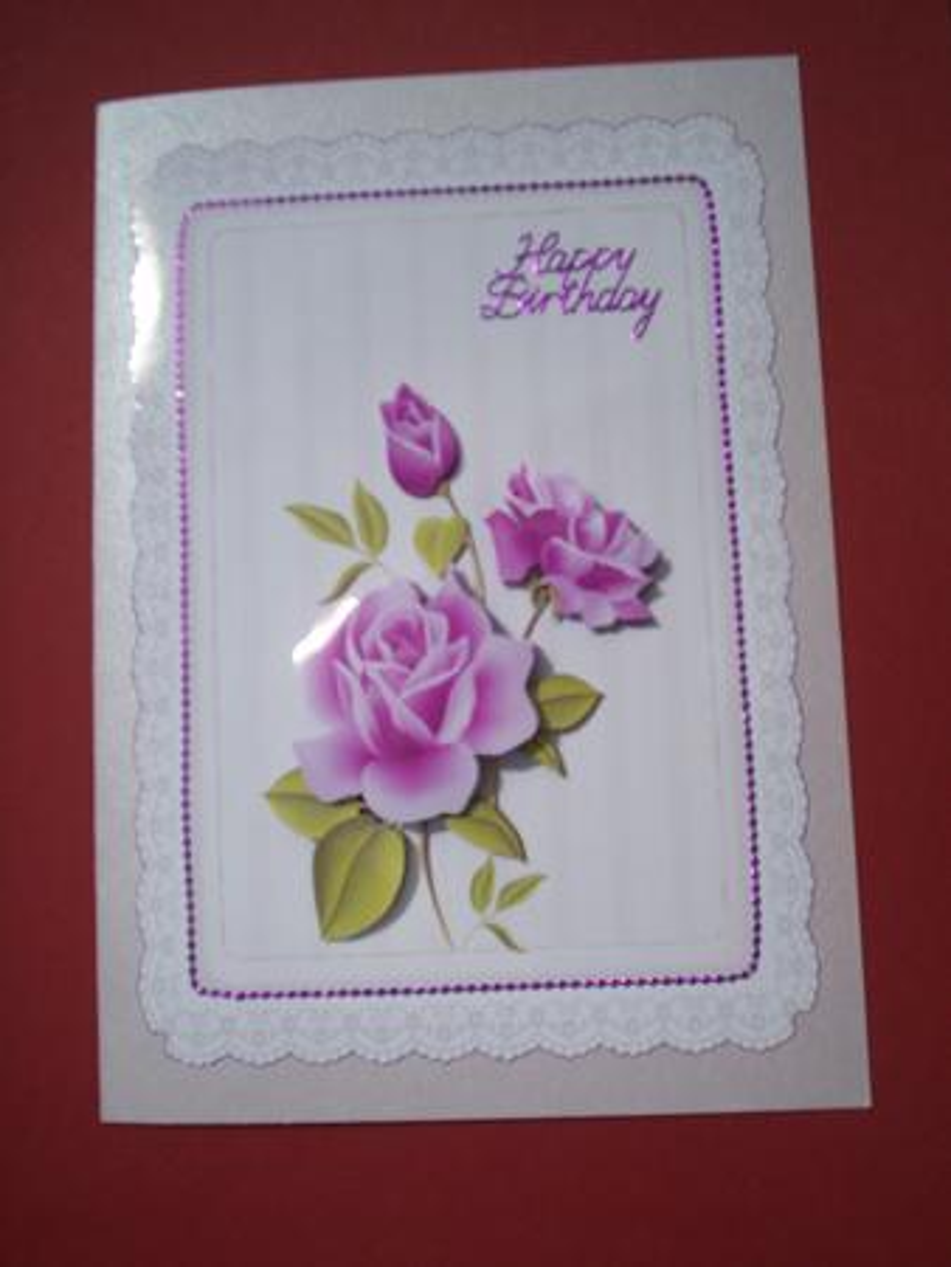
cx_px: 476
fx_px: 1317
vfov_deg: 51.3
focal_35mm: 36
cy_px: 634
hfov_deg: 39.7
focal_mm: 5.9
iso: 100
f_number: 4.5
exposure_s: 1/2000
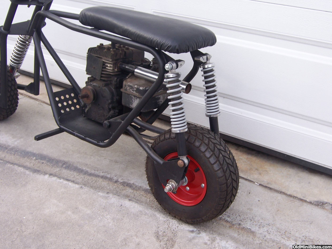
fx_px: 470
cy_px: 124
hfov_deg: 38.9
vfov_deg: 29.7
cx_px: 166
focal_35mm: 49
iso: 80
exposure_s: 1/90
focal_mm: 8.2
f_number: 4
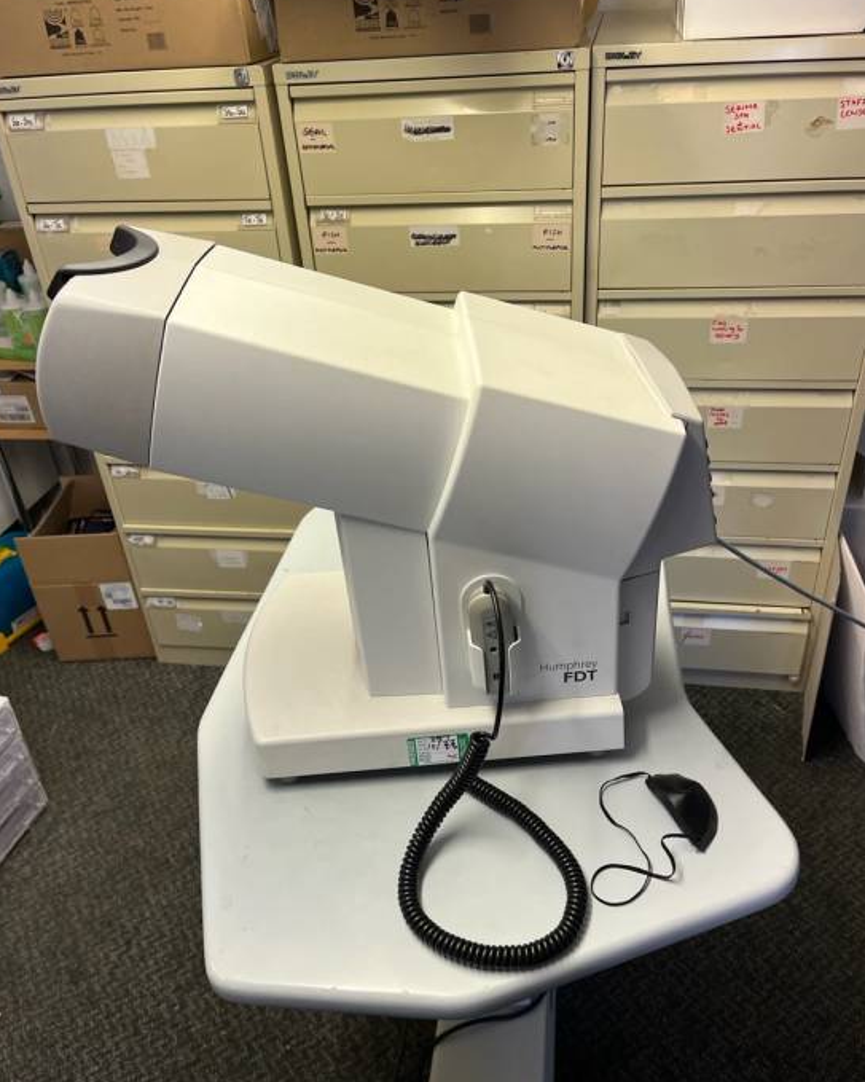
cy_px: 547
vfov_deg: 62.2
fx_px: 896
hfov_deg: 51.5
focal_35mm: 28
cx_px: 433
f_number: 1.6
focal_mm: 5.1
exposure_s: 1/100
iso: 100
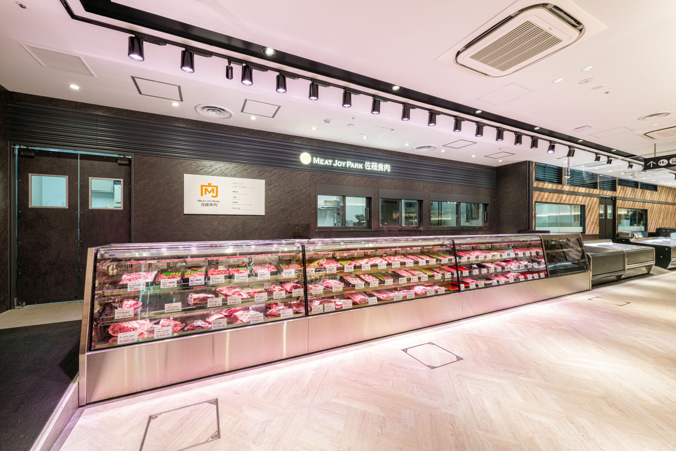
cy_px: 226
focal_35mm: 14
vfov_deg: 81.2
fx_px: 263
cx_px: 338
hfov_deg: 104.3
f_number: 11
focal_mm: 14
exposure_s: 1/8
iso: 64
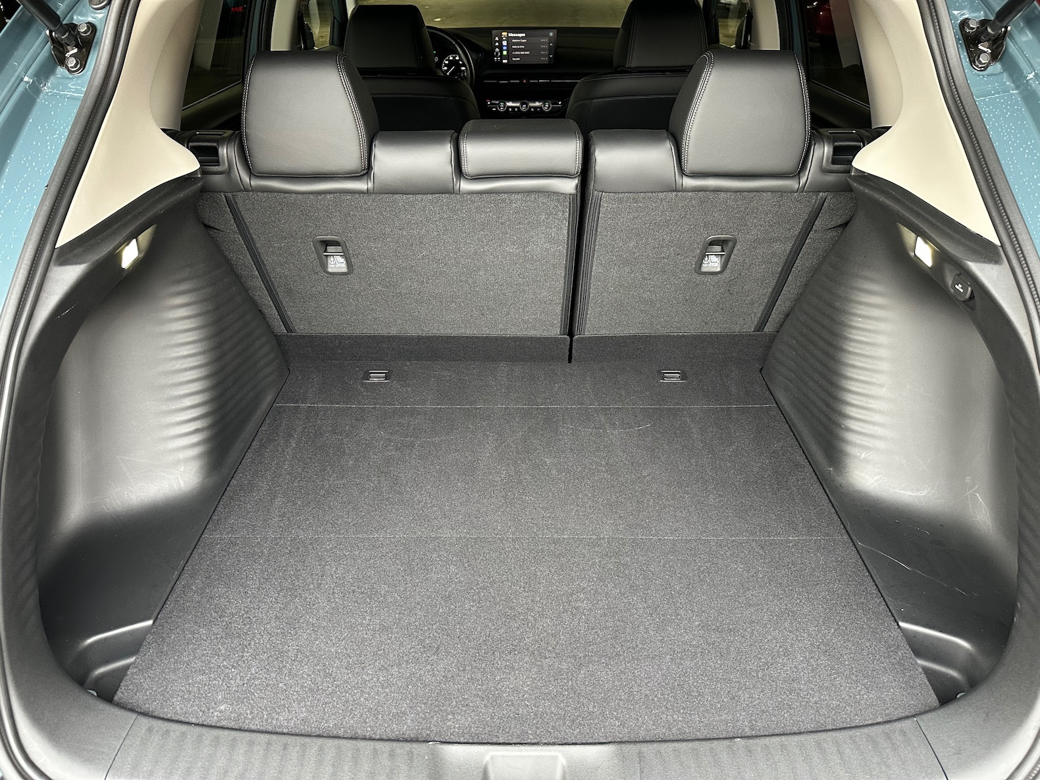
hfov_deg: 71.6
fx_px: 721
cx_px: 520
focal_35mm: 24
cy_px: 390
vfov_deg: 56.8
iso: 320
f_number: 1.78
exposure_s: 1/60
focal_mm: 6.86
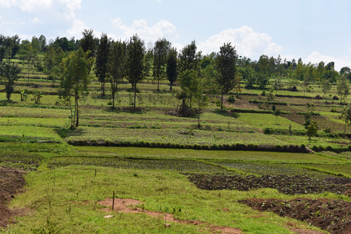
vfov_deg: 21.9
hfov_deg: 32.4
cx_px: 176
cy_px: 117
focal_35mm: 62
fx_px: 605
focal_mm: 62
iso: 200
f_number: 7.1
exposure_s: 1/800
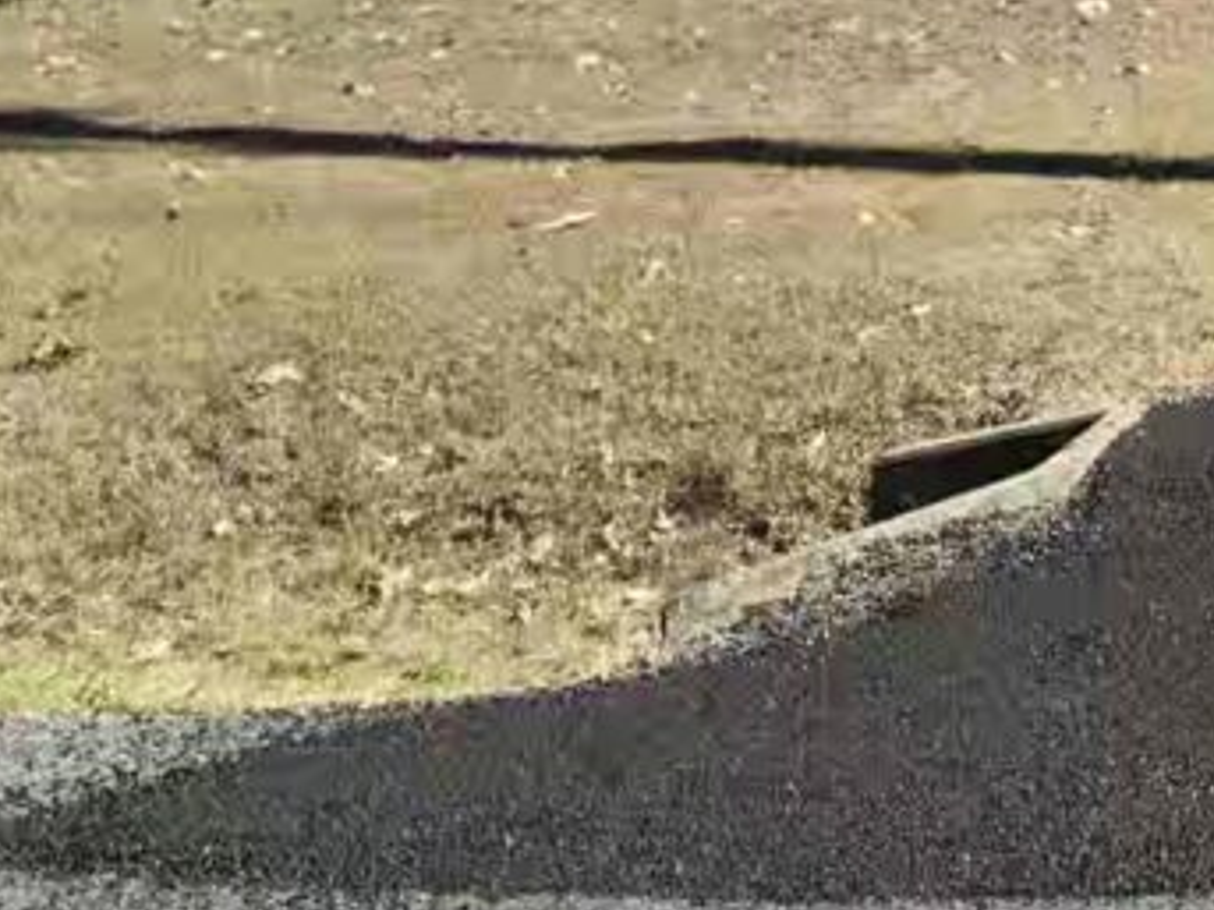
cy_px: -489
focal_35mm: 130
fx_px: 4558
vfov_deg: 10.9
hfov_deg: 13.1
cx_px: 2449
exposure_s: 1/769
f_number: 2.2
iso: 25
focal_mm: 4.15
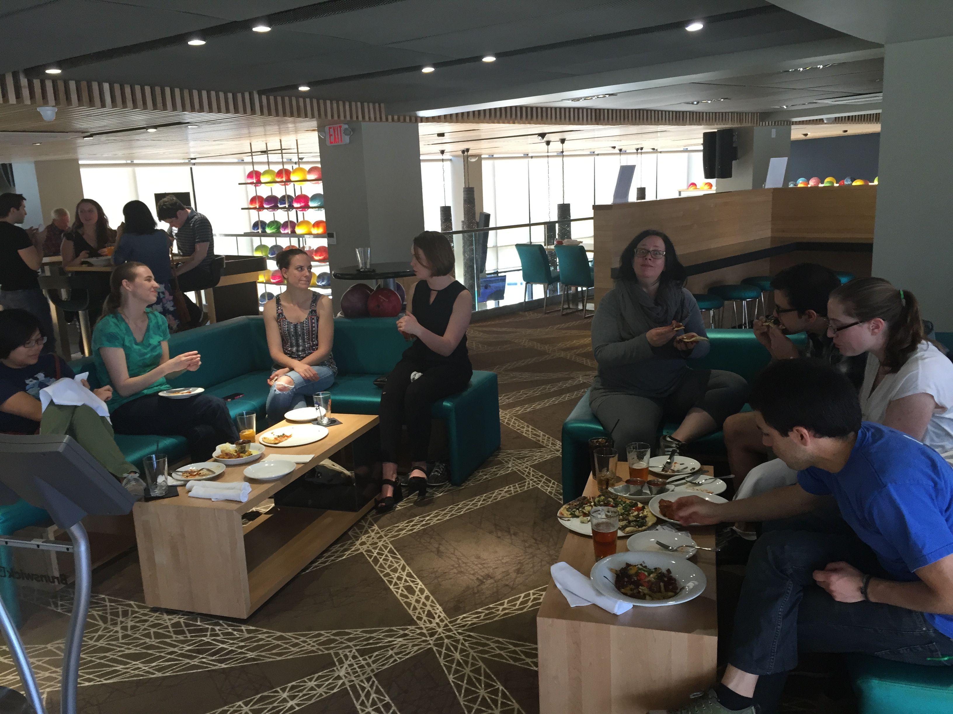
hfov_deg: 61.7
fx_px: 798
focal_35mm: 29
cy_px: 357
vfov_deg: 48.2
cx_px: 476
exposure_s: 1/30
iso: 32
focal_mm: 4.15
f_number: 2.2
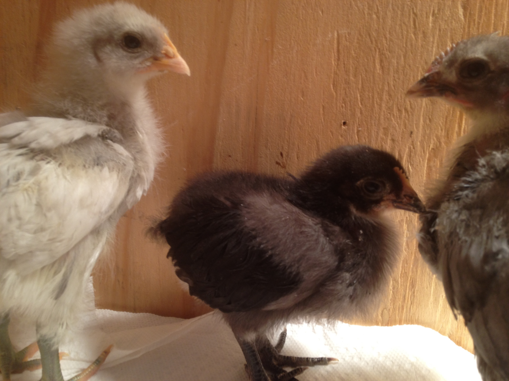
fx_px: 515
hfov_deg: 52.6
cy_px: 190
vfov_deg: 40.7
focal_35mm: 35
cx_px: 254
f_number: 2.4
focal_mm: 4.28
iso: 64
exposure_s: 1/24
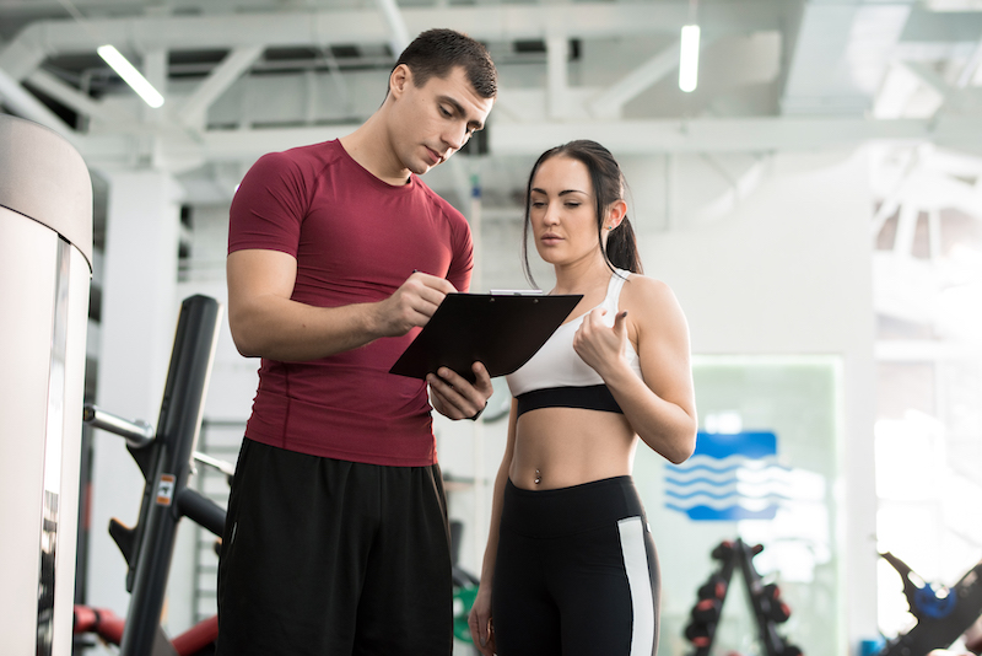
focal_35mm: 58
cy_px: 328
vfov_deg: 23.4
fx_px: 1583
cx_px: 491
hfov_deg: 34.5
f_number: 2.5
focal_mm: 58
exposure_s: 1/160
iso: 640
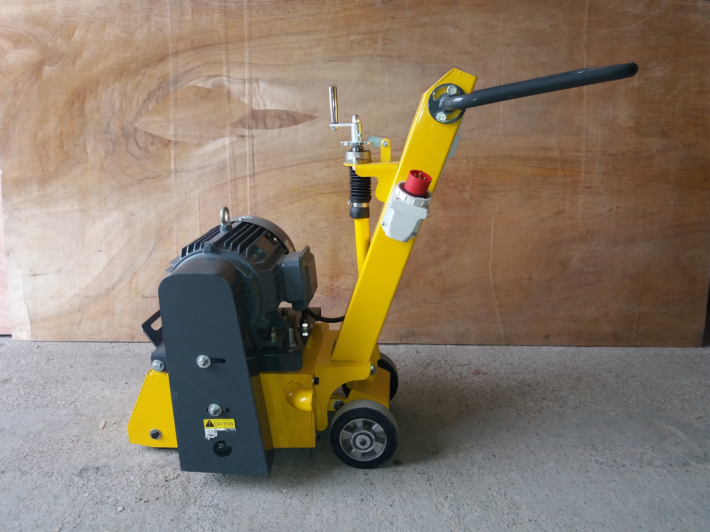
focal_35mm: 28
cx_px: 355
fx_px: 574
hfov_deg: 63.4
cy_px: 266
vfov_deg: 49.7
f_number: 1.9
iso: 80
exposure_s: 1/30
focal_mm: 3.7
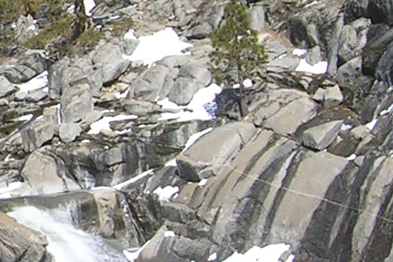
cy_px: 102
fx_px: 1746
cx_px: -220
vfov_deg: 8.6
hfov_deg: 12.2
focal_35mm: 160
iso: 50
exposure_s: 1/309
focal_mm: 5.8
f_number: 5.6
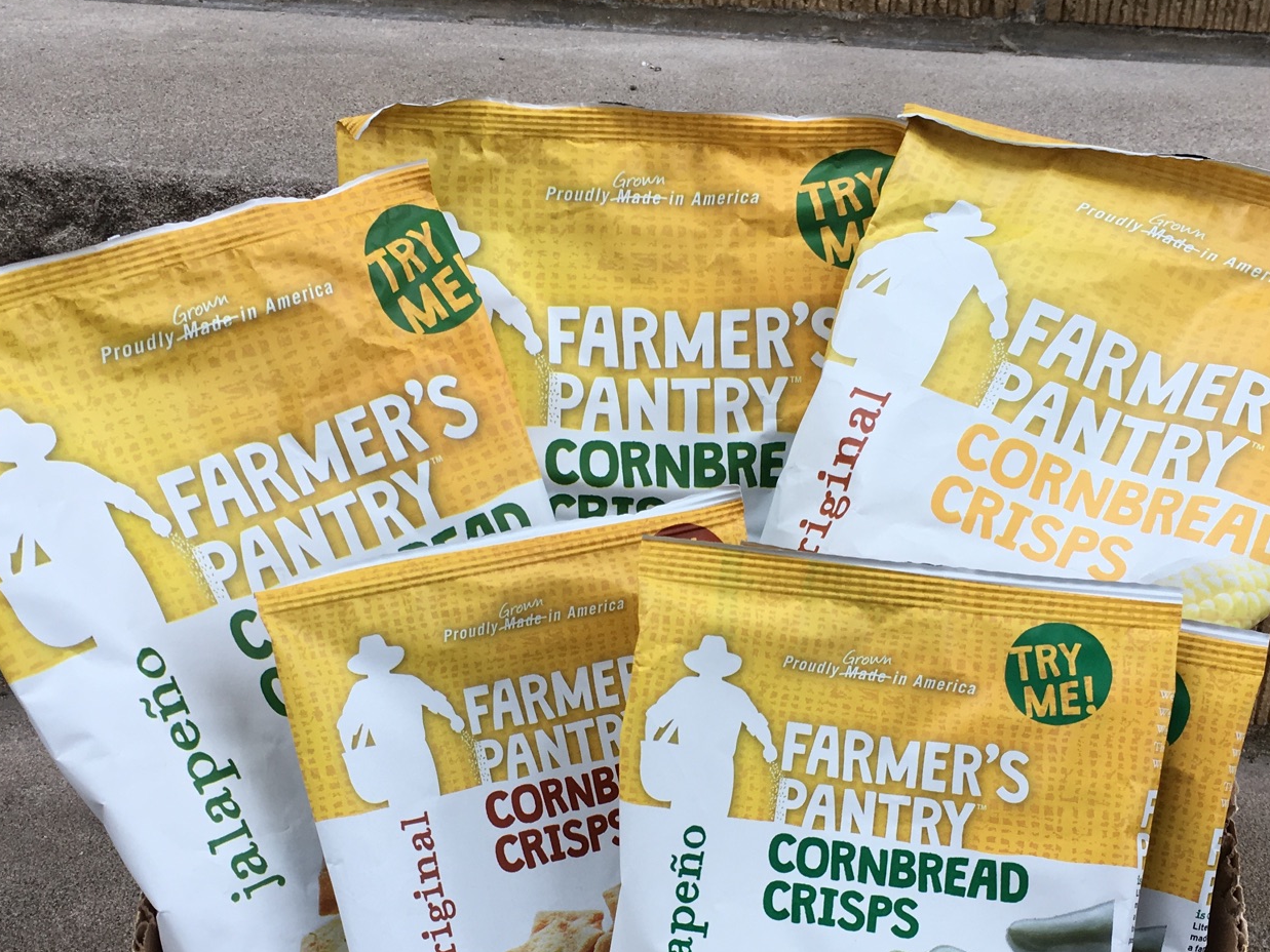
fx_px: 1761
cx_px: 692
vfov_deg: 30.2
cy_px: 594
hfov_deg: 39.6
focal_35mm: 48
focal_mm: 4.15
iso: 25
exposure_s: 1/120
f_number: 2.2
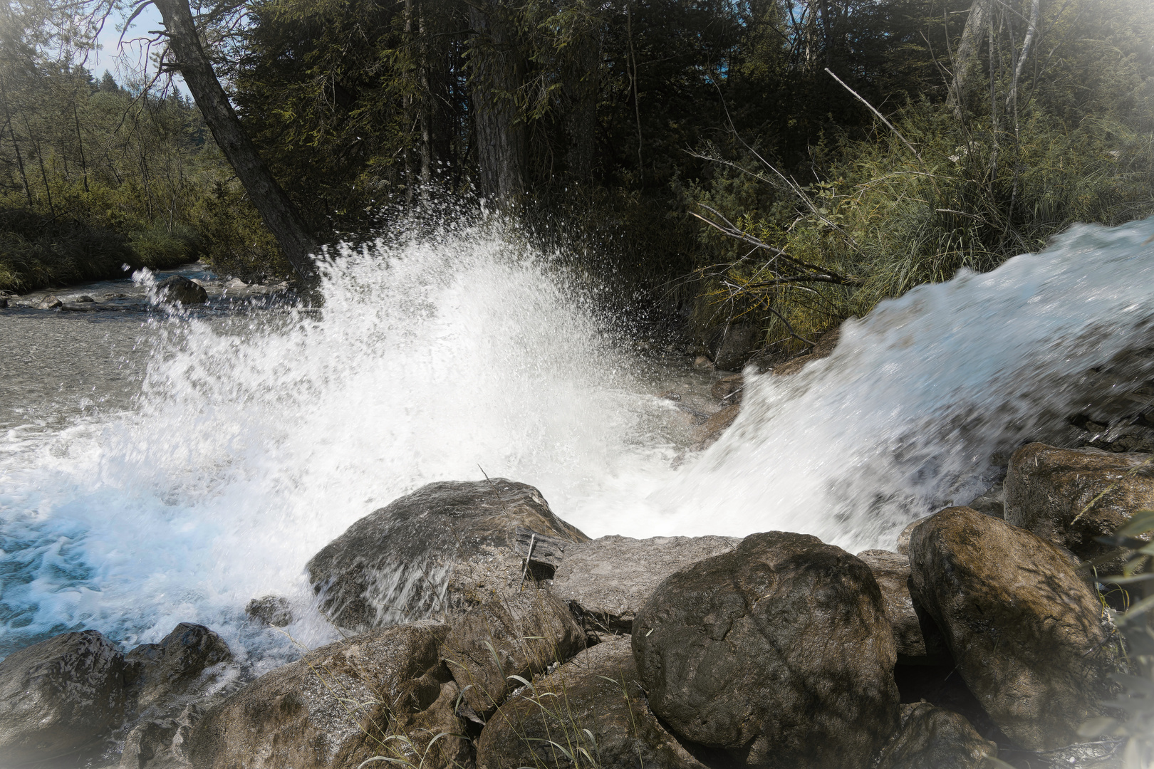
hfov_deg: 73.7
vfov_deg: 53.1
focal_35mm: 24
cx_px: 577
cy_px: 384
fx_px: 769
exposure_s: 1/125
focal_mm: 16
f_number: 9
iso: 50
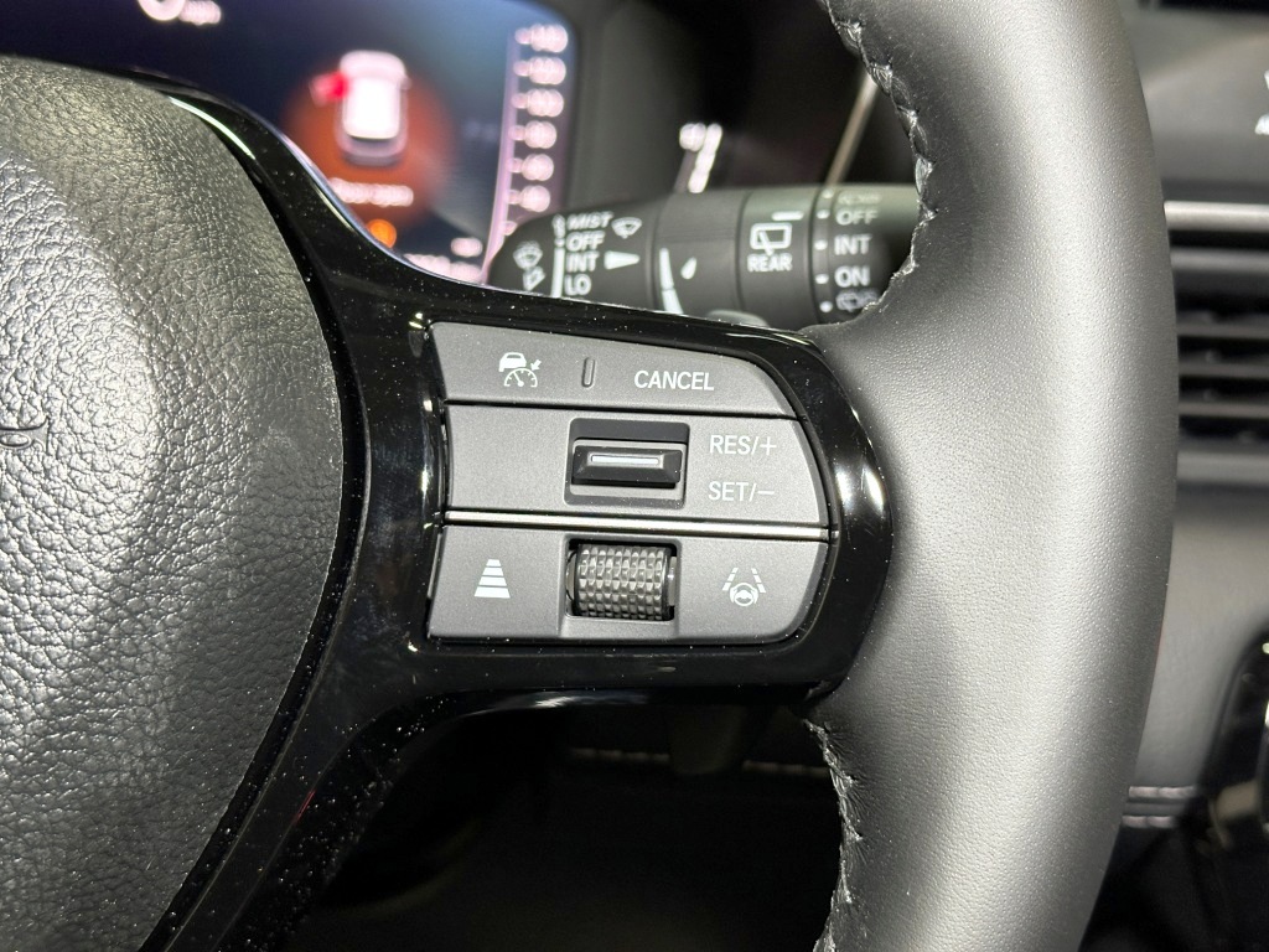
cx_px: 634
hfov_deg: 39.7
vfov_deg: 30.3
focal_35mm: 48
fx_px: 1760
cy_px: 476
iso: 320
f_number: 1.78
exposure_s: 1/40
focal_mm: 6.86
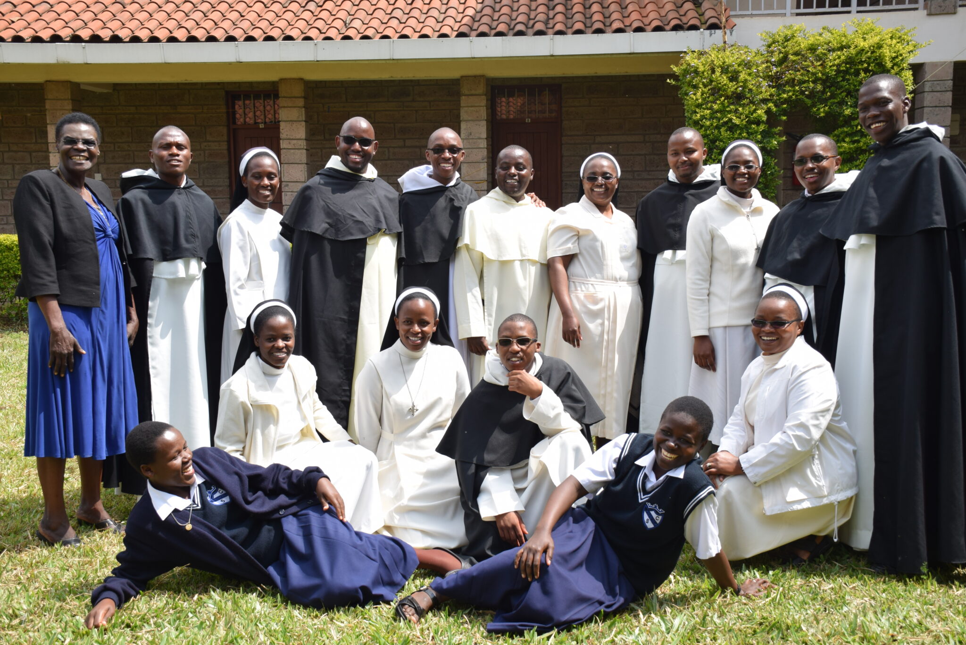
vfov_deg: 29.9
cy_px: 322
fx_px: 1208
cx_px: 483
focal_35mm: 45
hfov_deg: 43.6
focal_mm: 30
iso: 200
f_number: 7.1
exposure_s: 1/320
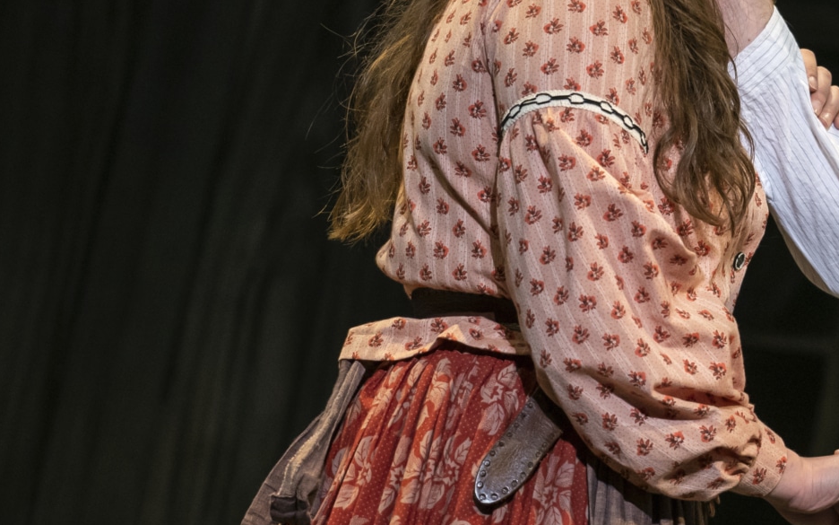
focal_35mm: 406
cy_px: 151
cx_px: 877
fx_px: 9283
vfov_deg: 3.2
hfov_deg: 5.2
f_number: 4.5
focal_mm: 182
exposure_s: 1/320
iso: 2500
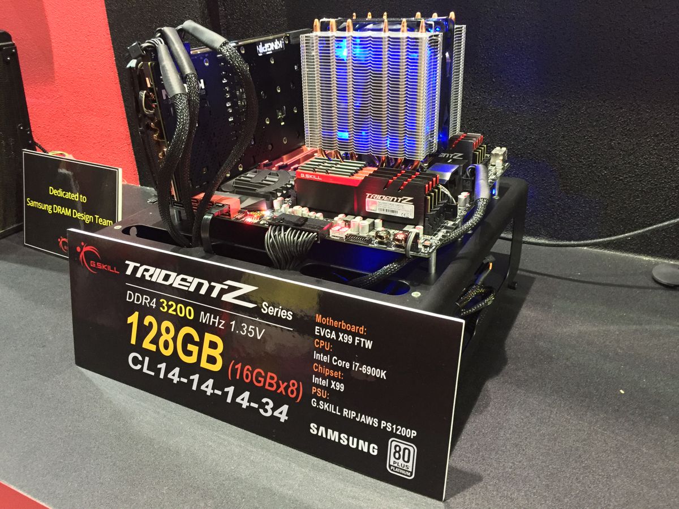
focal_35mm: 29
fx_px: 569
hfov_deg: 61.7
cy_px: 254
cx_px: 340
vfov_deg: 48.2
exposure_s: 1/15
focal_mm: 4.15
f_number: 2.2
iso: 320
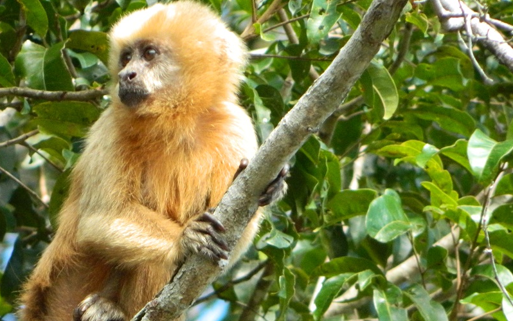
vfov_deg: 1.5
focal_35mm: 904
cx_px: 136
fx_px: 12641
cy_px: 295
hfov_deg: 2.3
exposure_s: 1/200
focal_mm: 94.5
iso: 400
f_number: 5.8
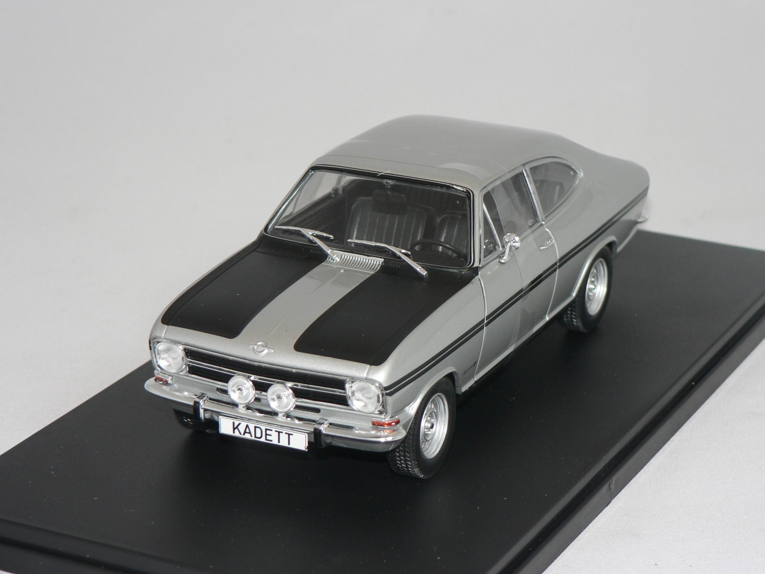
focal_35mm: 109
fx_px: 2409
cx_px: 398
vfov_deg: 13.6
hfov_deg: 18.0
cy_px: 270
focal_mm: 16.9
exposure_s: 1/60
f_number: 3.2
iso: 80
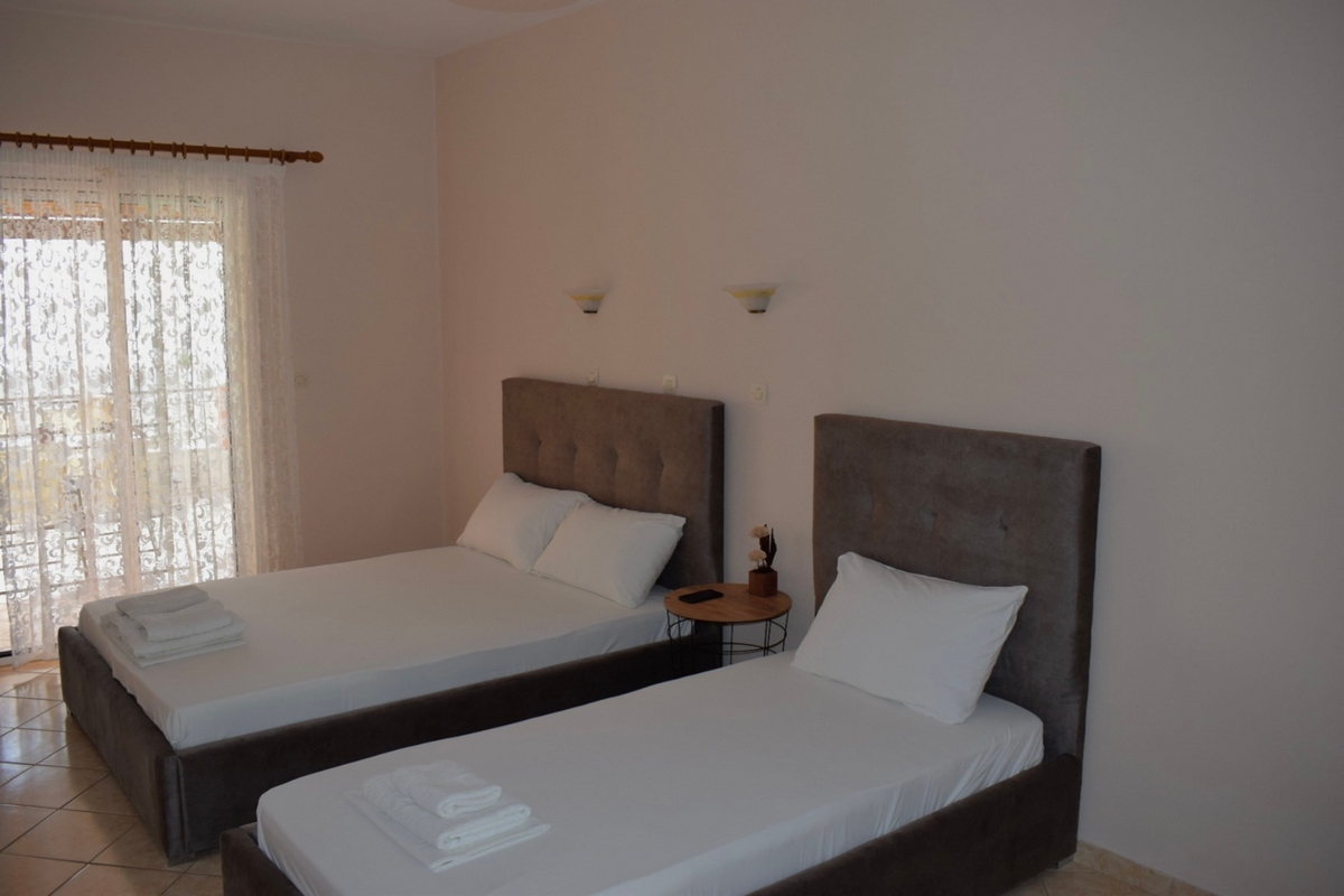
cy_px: 448
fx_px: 1120
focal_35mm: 30
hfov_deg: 61.9
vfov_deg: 43.6
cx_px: 672
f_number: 5.6
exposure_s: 1/125
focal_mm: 20
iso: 500
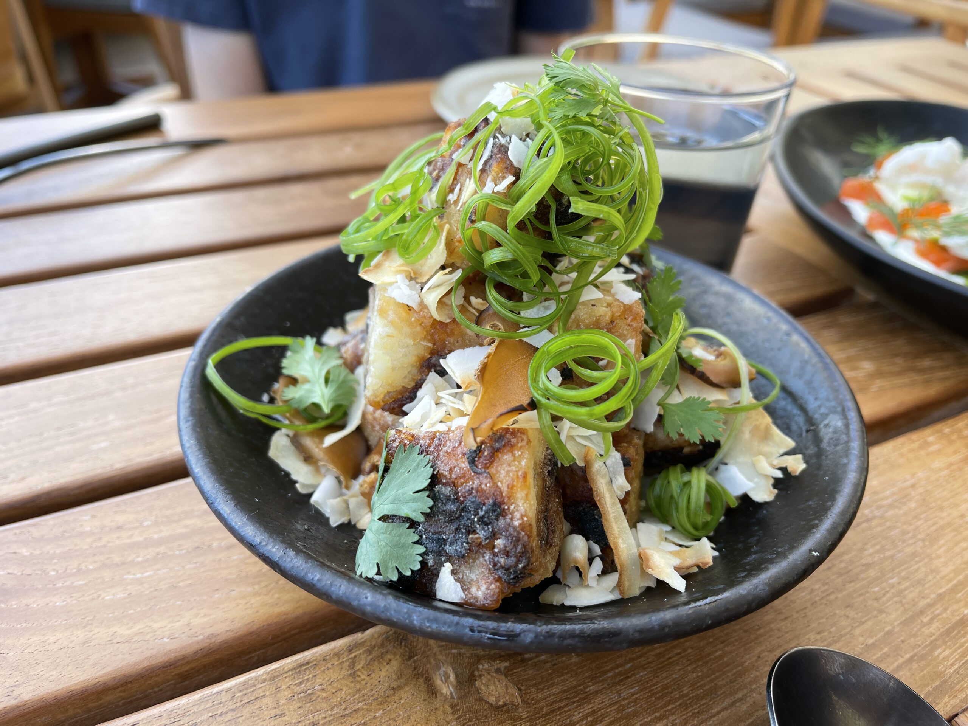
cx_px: 484
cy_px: 363
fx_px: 727
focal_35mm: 26
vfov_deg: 53.1
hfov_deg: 67.3
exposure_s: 1/121
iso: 40
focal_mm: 5.1
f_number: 1.6
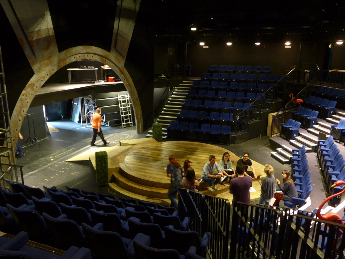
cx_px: 172
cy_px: 130
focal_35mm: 29
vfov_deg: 48.2
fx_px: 289
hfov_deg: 61.7
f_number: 2
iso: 400
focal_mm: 6
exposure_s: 1/20
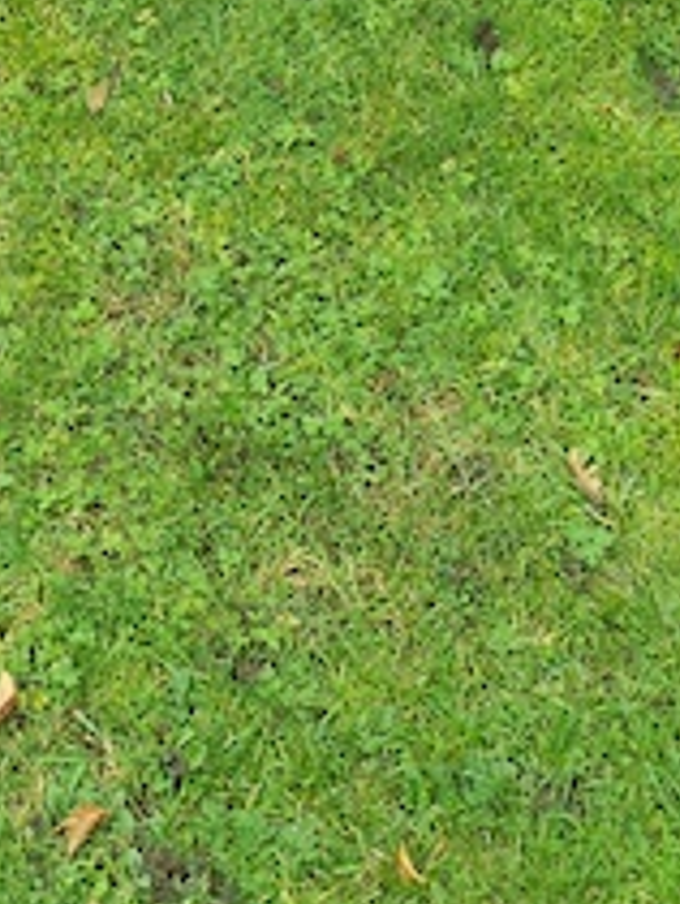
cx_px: 43
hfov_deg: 14.8
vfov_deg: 16.7
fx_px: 2588
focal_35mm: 99
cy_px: -689
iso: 50
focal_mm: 5.4
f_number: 1.8
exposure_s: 1/313
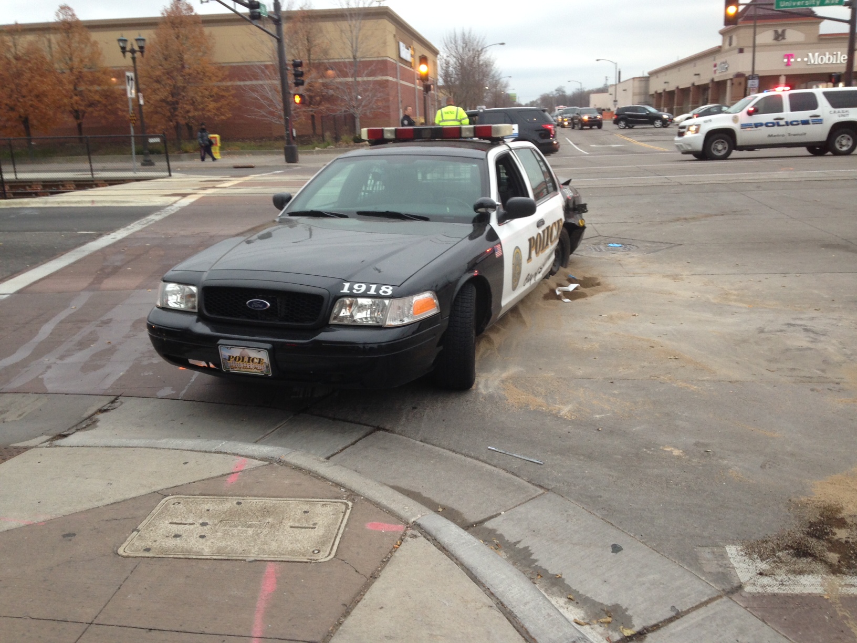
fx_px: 817
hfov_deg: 55.4
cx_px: 428
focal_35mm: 33
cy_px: 322
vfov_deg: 42.9
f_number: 2.4
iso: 64
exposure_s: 1/60
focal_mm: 4.12
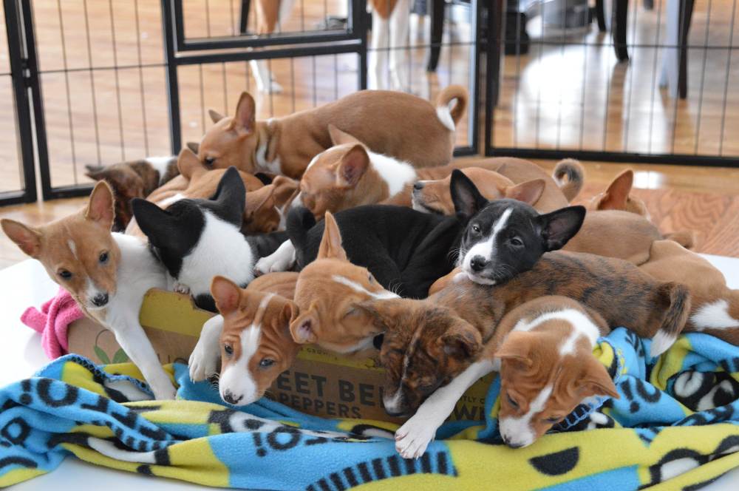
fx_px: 1230
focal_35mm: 60
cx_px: 370
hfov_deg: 33.4
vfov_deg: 22.6
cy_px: 246
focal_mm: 40
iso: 3200
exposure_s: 1/40
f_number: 4.8
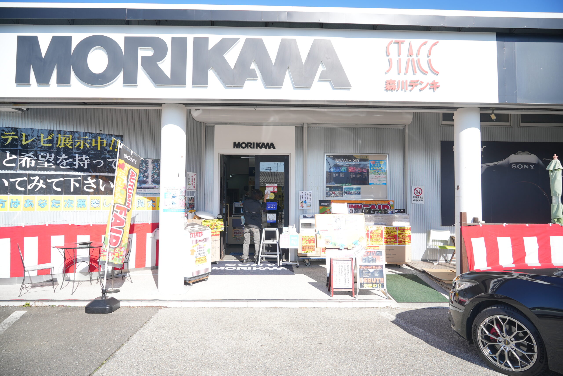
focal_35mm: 24
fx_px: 376
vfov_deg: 53.2
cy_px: 188
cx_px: 282
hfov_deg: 73.7
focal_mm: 24
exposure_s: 1/400
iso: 80
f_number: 4
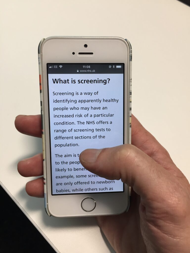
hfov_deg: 48.2
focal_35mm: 29
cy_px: 126
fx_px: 212
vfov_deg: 61.7
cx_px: 95
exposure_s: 1/33
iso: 40
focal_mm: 4.15
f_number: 2.2
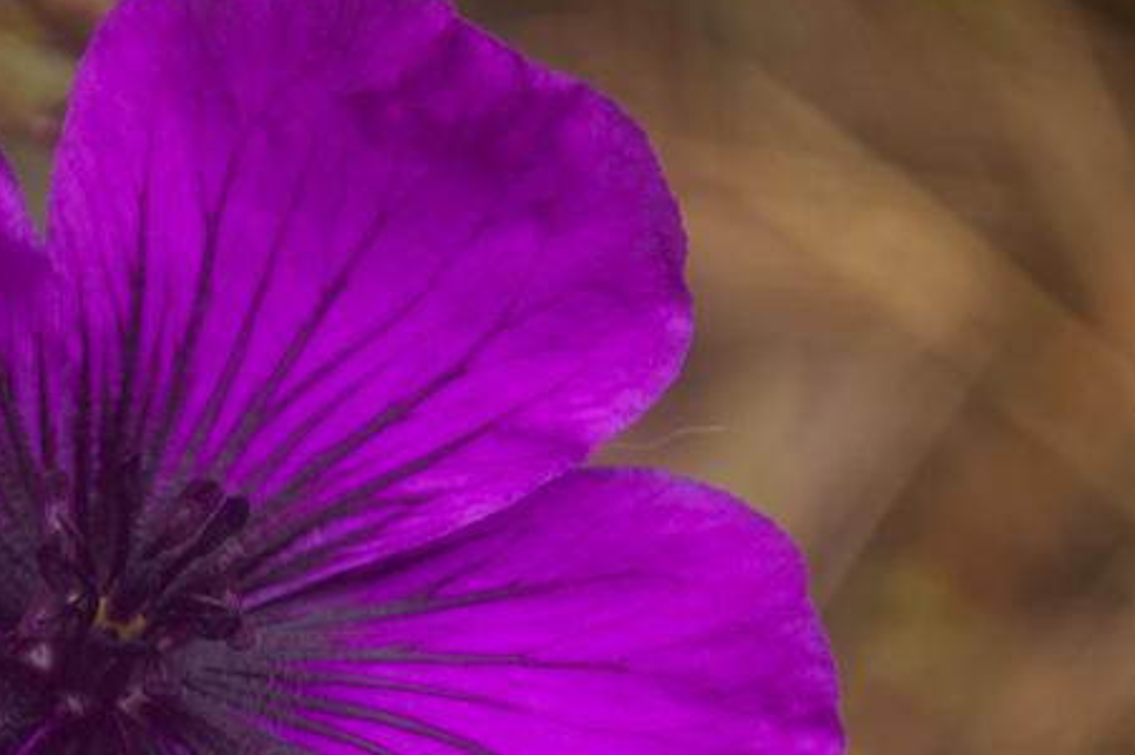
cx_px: 116
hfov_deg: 11.2
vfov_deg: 7.5
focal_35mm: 183
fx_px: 5769
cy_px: 646
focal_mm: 55
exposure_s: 1/125
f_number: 5.6
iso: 200
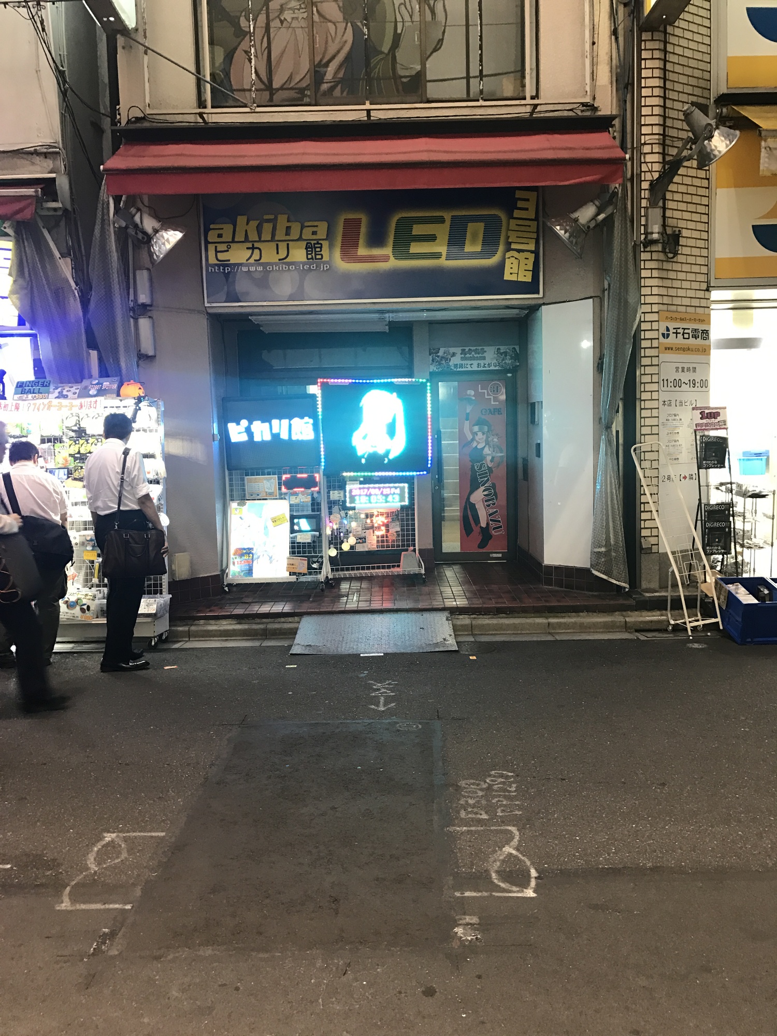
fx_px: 838
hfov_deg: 49.7
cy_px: 518
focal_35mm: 28
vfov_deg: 63.4
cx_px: 388
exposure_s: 1/17
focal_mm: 3.99
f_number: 1.8
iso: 50
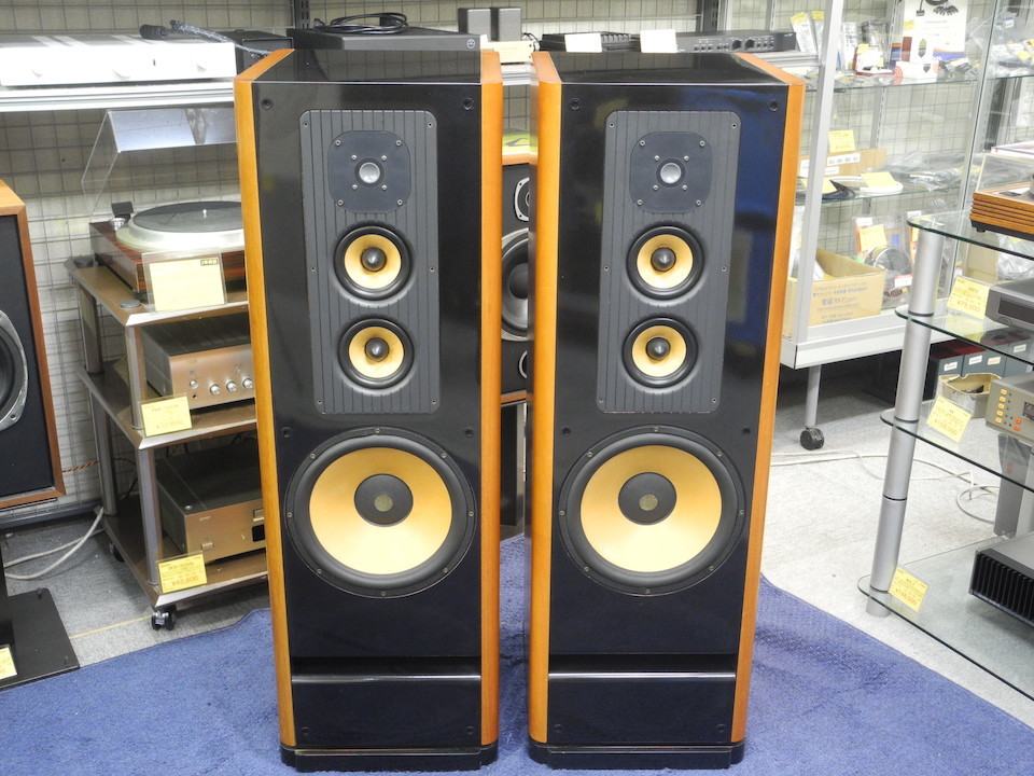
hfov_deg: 45.8
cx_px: 517
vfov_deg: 35.1
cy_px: 388
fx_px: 1225
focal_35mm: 41
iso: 400
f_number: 3.2
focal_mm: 8.8
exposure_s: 1/12.2
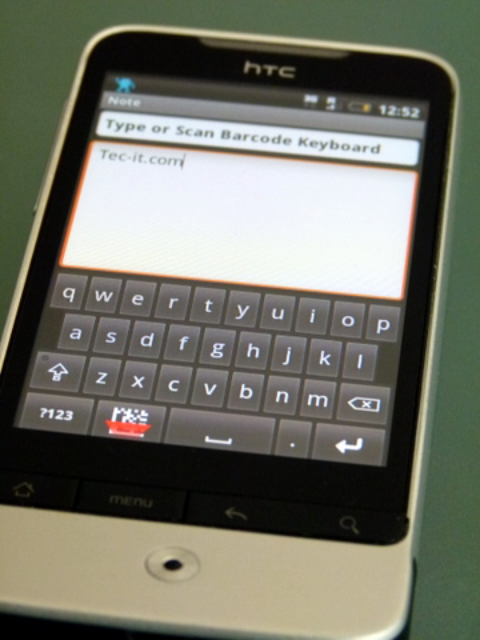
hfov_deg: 11.2
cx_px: 240
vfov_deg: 14.9
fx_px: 2440
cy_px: 320
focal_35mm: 132
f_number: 3.6
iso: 400
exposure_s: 1/30
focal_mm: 23.7
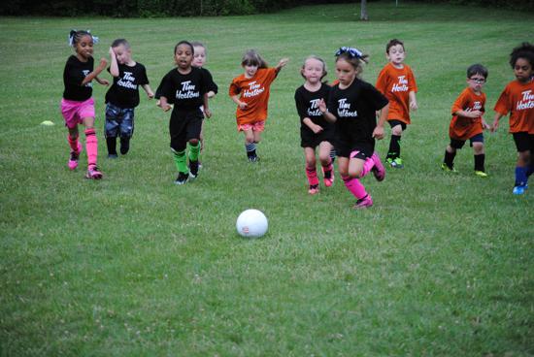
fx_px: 2183
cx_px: 267
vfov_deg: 9.4
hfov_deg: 13.9
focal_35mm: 147
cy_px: 178
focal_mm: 98
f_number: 4.5
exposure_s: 1/500
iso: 500
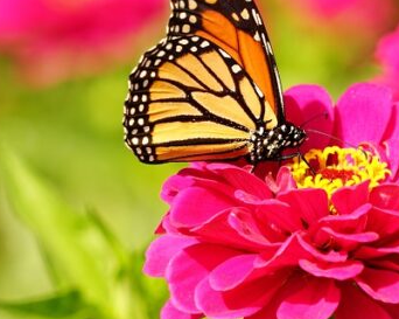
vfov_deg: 3.1
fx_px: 5970
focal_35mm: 506
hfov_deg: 3.8
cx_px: 318
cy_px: 120
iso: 250
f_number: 8
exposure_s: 1/250
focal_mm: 240
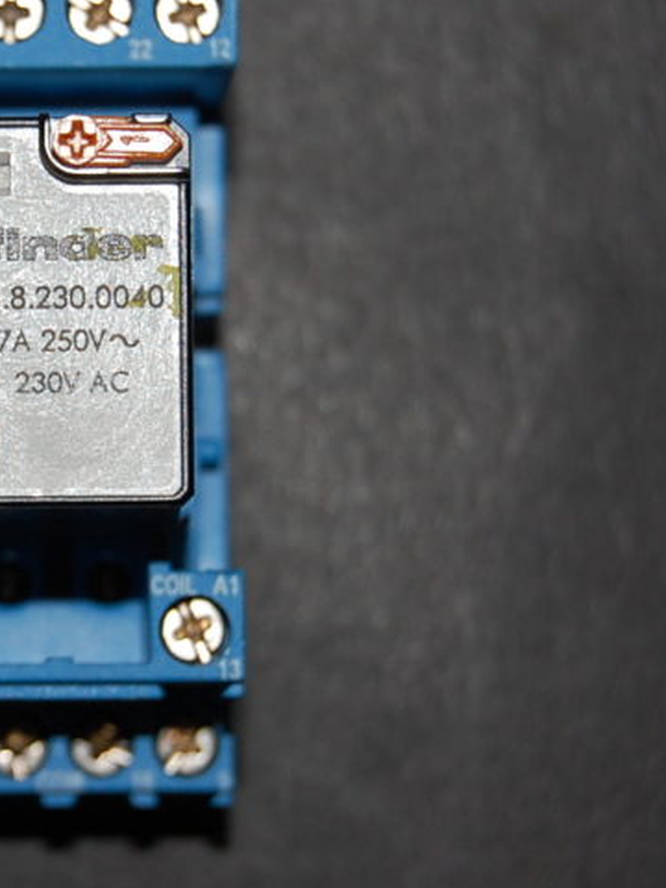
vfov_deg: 11.7
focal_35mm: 169
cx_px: 54
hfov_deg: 8.7
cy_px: 317
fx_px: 4336
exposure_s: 1/60
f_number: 5.6
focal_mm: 55
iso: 400
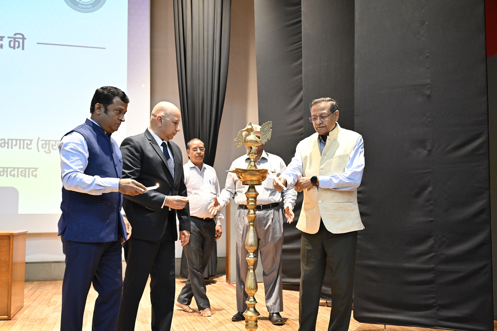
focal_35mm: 38
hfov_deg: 50.7
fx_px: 525
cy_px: 166
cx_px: 248
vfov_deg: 35.0
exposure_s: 1/200
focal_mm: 38
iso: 5000
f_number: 4
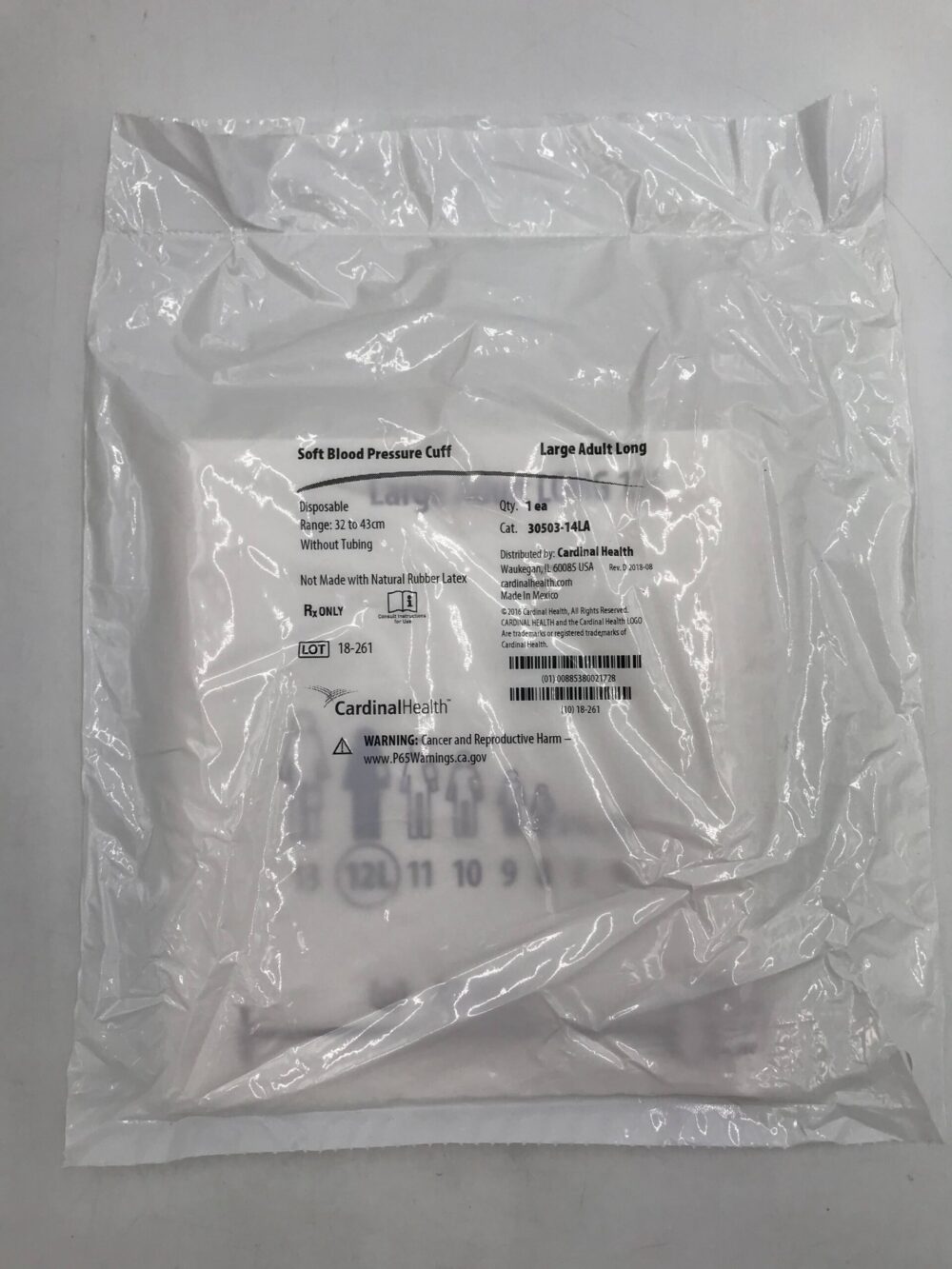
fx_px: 1027
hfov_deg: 49.8
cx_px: 476
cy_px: 634
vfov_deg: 63.4
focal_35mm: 28
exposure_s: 1/133
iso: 20
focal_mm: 3.99
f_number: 1.8
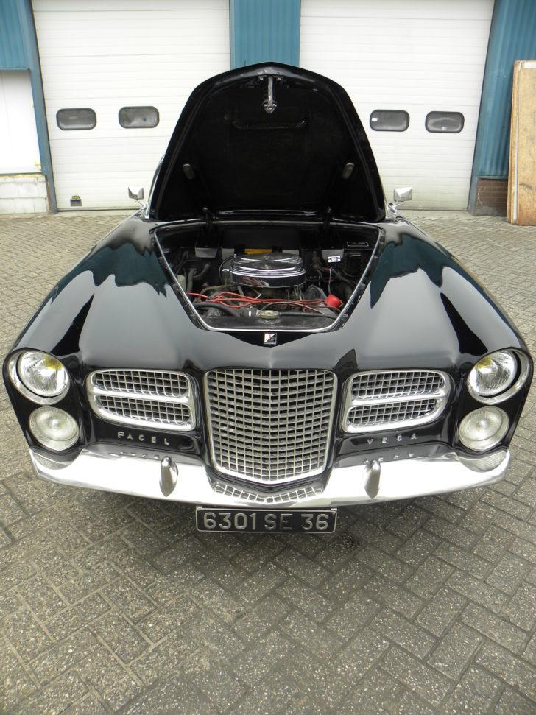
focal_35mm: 26
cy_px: 358
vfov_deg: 67.3
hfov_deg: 53.1
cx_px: 268
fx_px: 537
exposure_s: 1/106
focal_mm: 4.6
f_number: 3.5
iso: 64
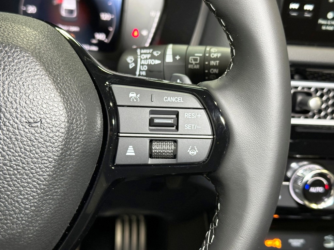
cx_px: 167
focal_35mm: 48
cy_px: 125
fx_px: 463
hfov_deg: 39.7
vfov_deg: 30.3
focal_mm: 6.86
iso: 400
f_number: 1.78
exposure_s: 1/30
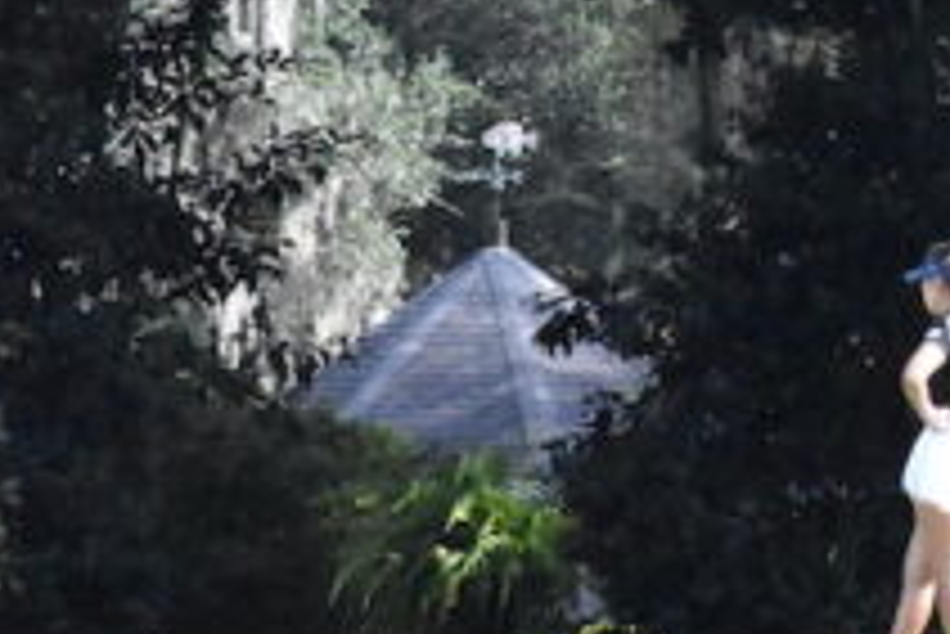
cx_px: 968
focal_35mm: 982
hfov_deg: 2.1
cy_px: 229
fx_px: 25931
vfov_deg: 1.4
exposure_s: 1/3200
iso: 11400
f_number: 10
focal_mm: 180
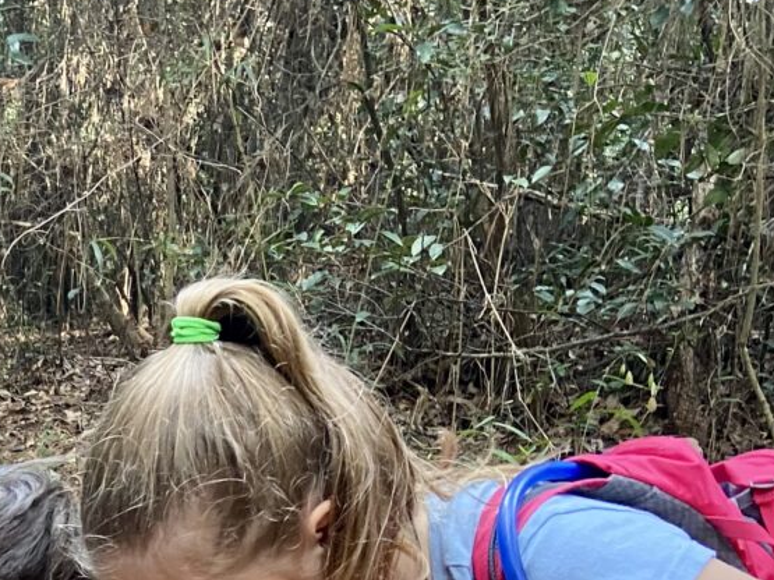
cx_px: -112
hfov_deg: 24.9
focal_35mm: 72
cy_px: 782
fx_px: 1610
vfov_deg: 18.8
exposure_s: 1/60
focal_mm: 4.25
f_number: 1.8
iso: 250
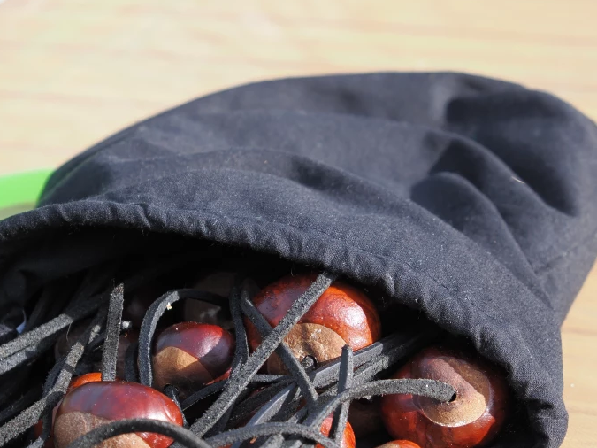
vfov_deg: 9.2
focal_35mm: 160
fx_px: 2759
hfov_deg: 12.3
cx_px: 222
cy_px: 366
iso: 320
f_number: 4
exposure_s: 1/640
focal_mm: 45
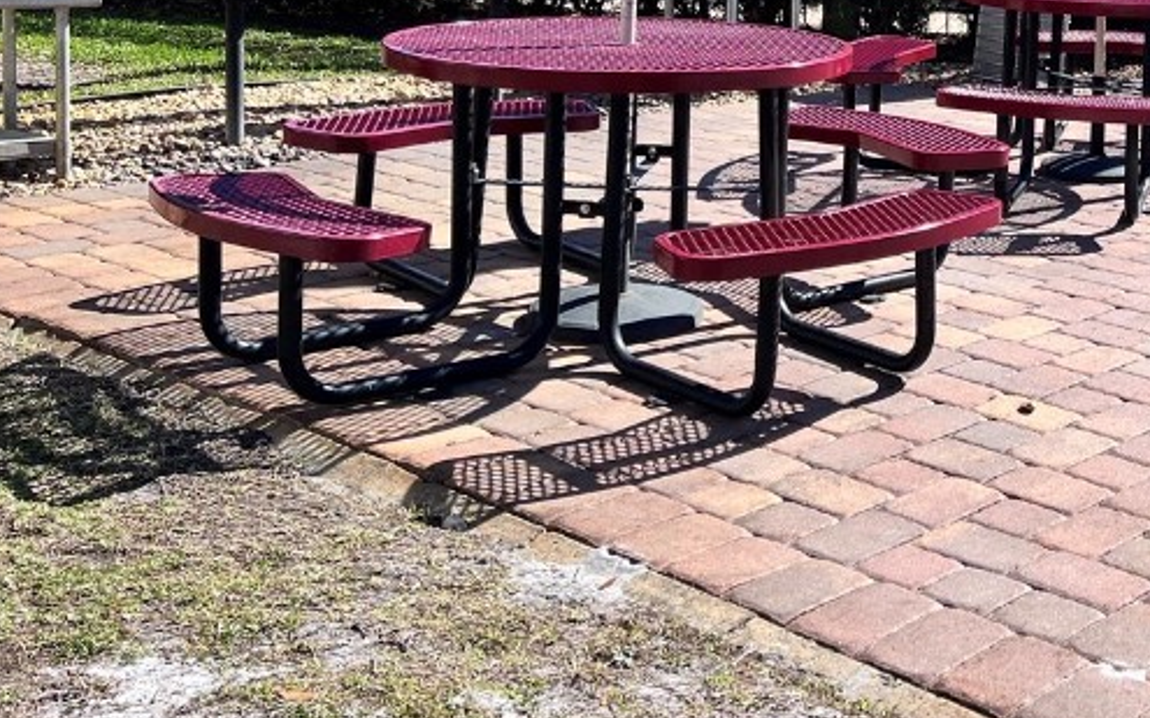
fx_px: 1786
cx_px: 1115
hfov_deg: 33.1
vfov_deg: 21.7
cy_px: -35
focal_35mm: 57
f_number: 1.5
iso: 50
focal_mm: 5.7
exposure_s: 1/3165
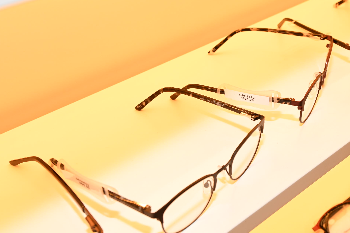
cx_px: 250
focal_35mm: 53
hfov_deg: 36.9
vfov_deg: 25.5
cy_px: 101
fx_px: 515
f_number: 5.6
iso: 1000
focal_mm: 24
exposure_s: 1/250
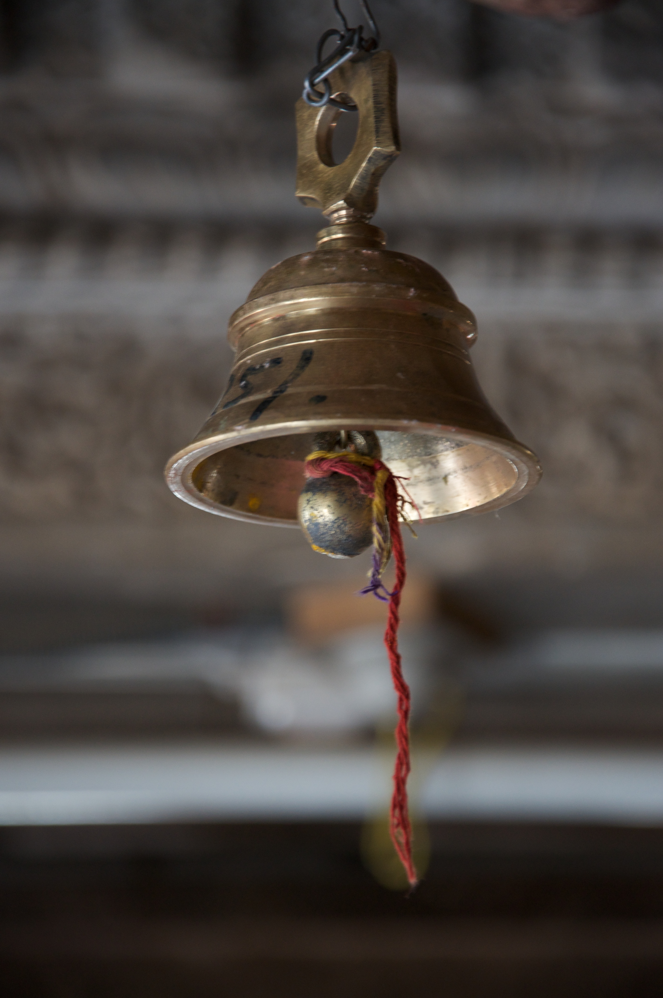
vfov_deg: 13.1
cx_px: 332
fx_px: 4362
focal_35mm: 158
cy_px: 499
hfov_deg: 8.7
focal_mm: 105
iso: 500
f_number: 5.6
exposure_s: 1/13
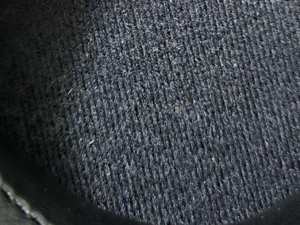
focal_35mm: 61
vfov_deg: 22.7
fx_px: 529
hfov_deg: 31.7
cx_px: 165
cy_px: -21
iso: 3200
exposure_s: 1/14
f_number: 1.8
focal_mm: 5.4
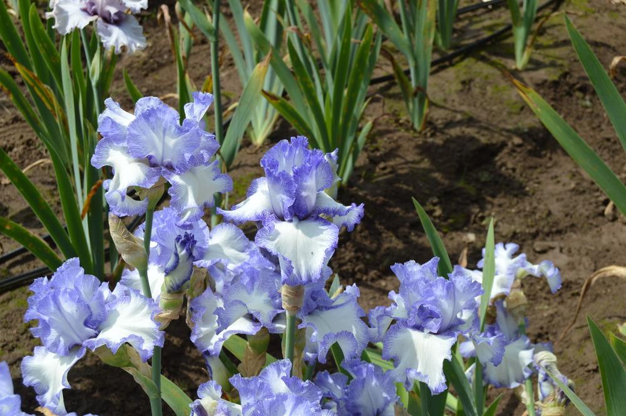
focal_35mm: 60
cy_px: 208
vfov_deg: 22.6
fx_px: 1042
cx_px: 313
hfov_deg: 33.4
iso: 100
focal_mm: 40
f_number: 8
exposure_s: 1/200
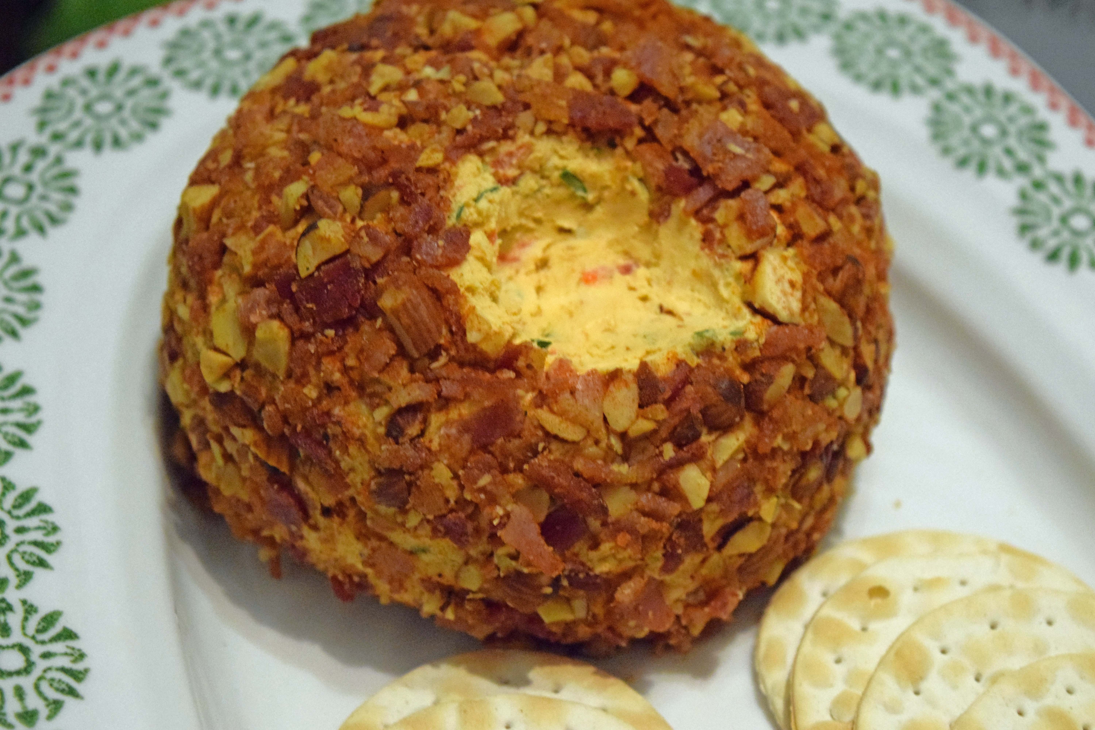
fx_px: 2509
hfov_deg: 24.6
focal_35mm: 82
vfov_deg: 16.6
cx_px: 548
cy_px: 365
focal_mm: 55
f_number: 5.6
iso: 5600
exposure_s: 1/60
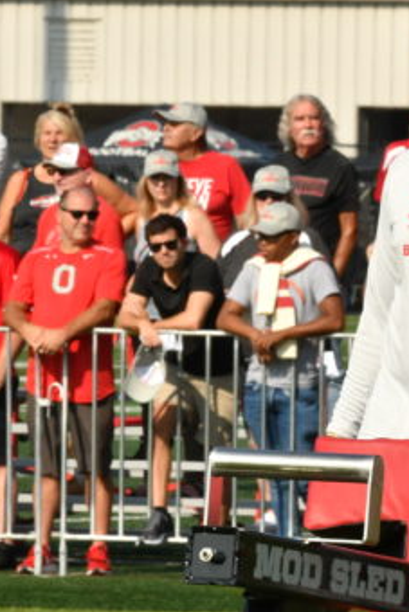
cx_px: 629
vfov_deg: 2.6
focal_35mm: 793
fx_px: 13499
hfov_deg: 1.7
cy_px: 506
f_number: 20
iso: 1000
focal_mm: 200
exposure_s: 1/640
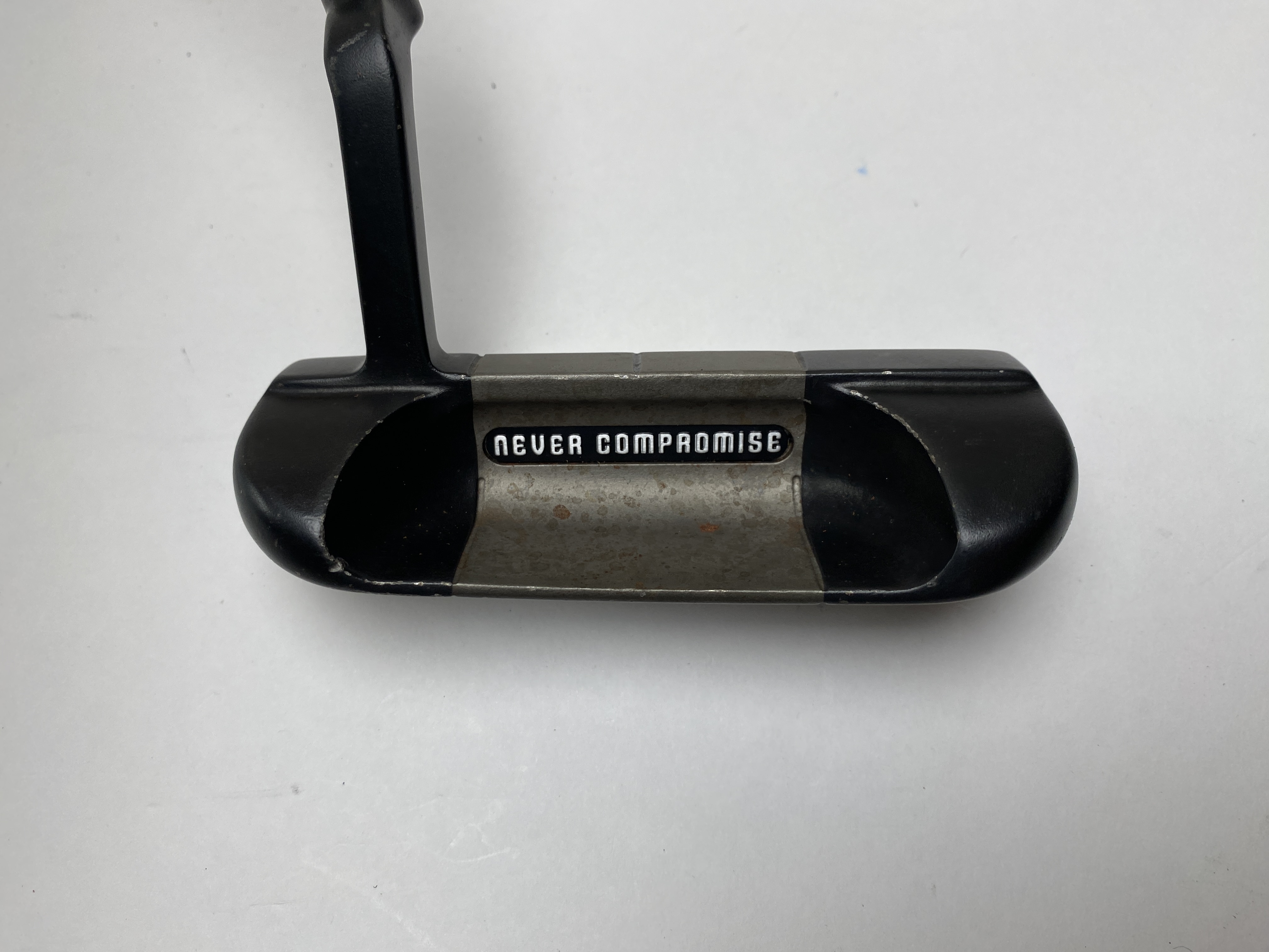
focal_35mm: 26
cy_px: 476
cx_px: 634
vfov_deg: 53.1
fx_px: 953
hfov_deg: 67.3
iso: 32
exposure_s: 1/376
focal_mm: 4.25
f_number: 1.8
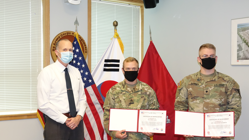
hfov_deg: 43.7
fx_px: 310
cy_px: 83
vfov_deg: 25.4
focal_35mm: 47
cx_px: 123
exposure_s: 1/60
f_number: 5
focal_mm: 16.31
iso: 1600
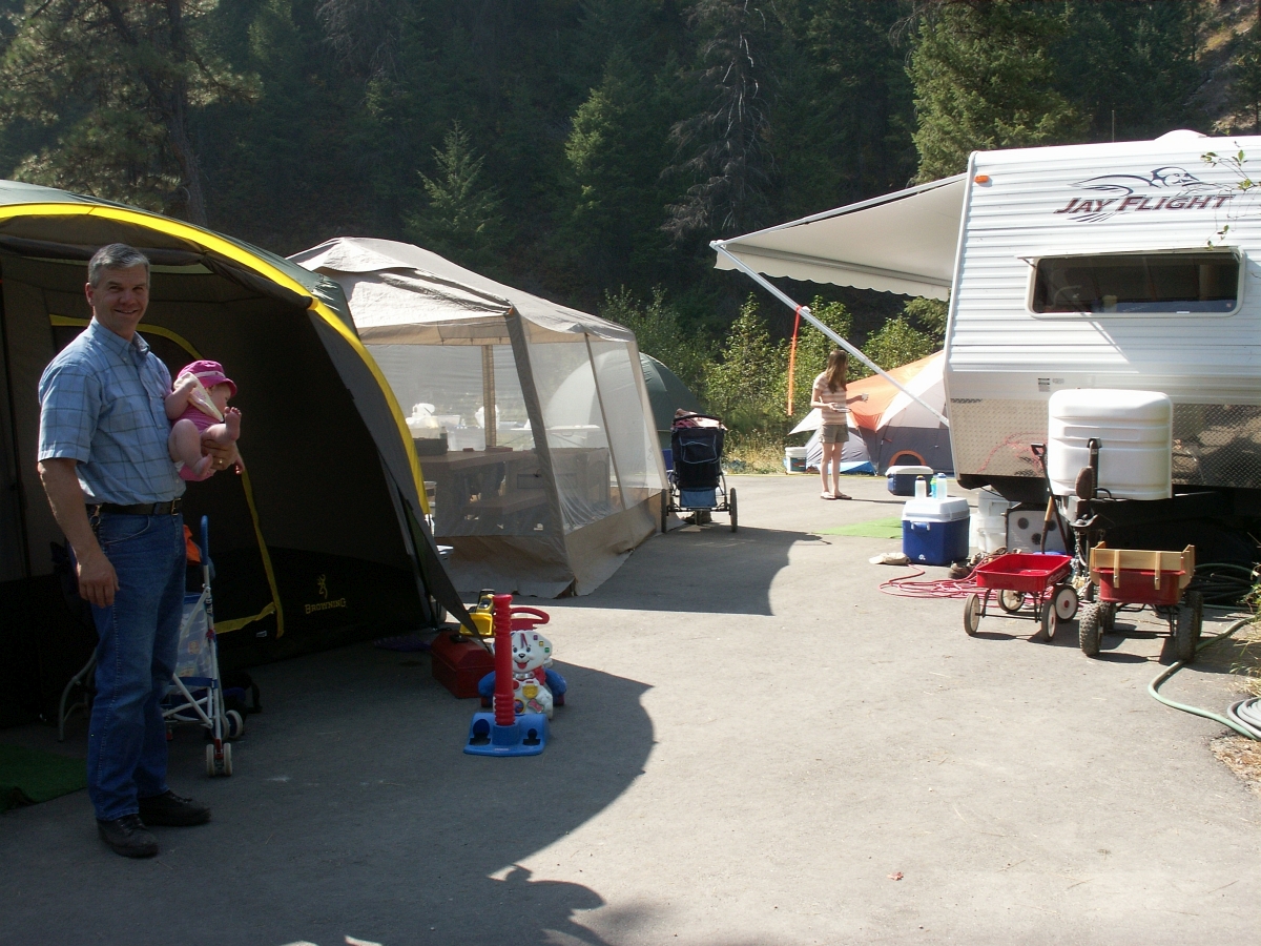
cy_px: 473
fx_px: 1348
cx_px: 630
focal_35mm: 37
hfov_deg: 50.1
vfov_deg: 38.7
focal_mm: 7.7
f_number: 7.1
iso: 50
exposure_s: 1/100
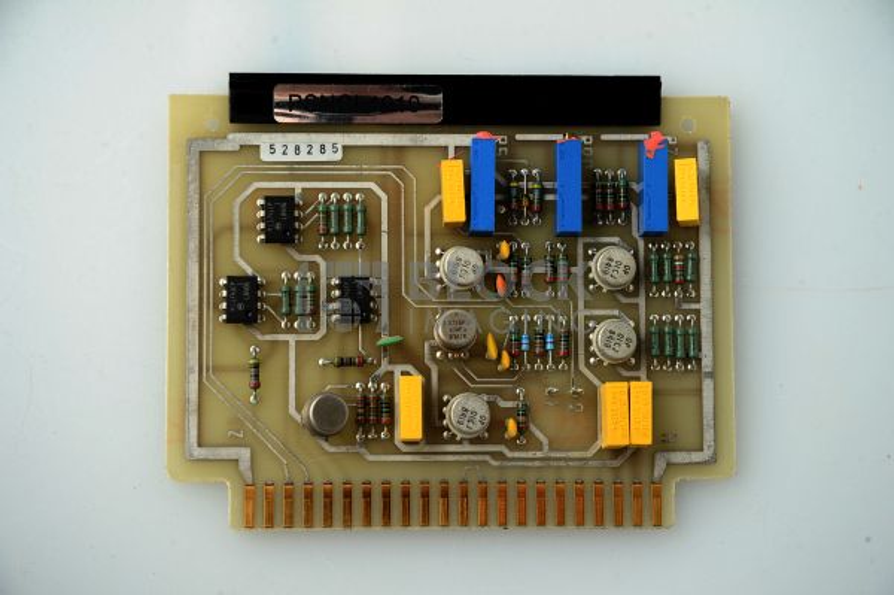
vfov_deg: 11.4
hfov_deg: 17.1
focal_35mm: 120
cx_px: 447
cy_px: 298
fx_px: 2977
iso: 800
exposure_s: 1/100
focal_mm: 120
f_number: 8
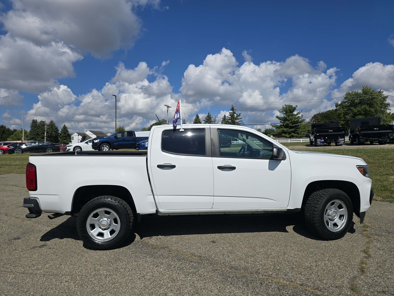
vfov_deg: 58.9
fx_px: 262
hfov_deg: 73.9
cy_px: 148
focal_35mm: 23
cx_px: 197
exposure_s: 1/2000
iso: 12
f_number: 1.7
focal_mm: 6.3
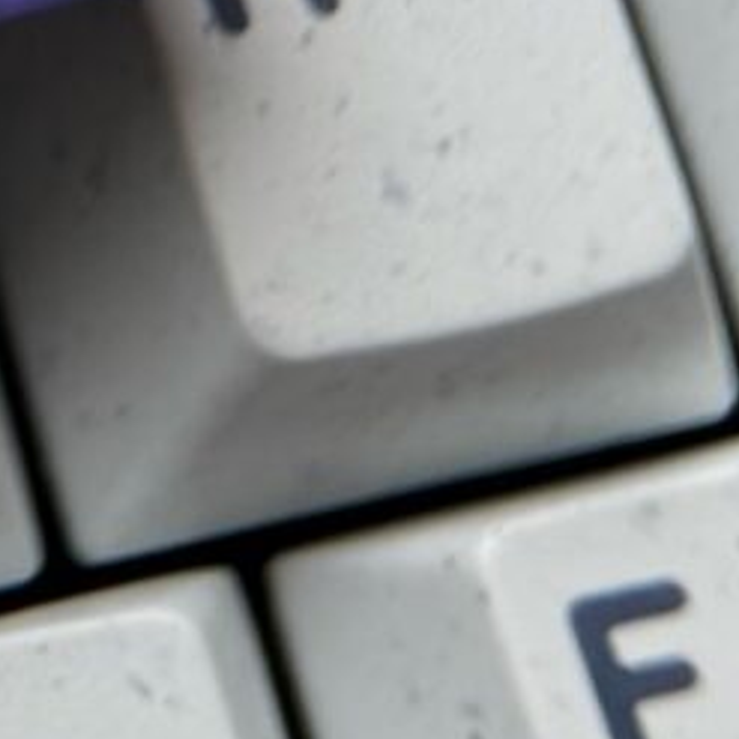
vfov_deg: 11.9
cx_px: -838
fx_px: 3188
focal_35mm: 132
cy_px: -685
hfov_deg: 11.6
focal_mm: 6.86
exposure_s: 1/370
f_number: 1.78
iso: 80
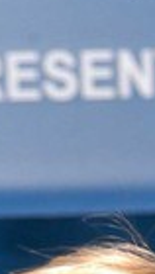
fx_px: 6509
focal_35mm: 893
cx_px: 308
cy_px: 753
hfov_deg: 1.4
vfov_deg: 2.4
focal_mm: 78
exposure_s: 1/180
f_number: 8
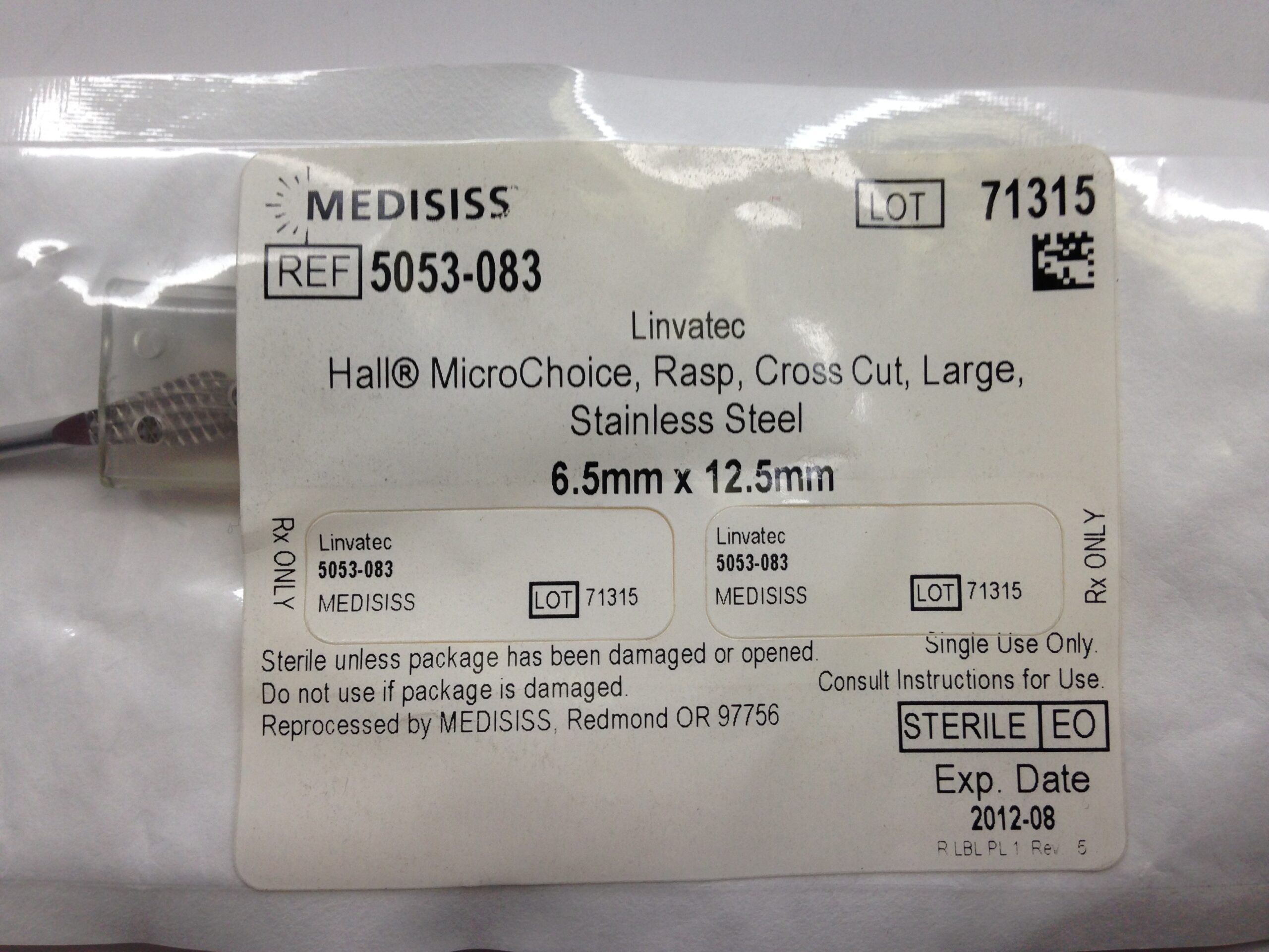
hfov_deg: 55.4
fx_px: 1210
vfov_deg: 42.9
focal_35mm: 33
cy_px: 476
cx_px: 634
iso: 50
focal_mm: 4.12
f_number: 2.4
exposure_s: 1/60
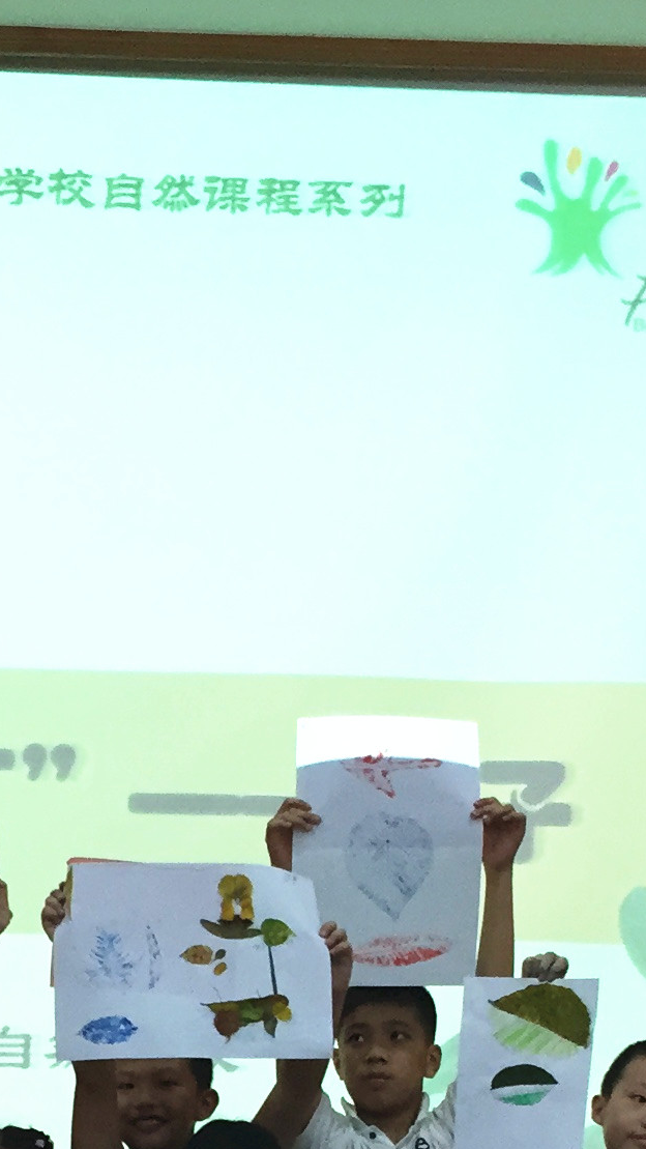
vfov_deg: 21.9
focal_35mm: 93
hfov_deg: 13.0
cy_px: 1210
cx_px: 209
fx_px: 2831
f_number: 2.2
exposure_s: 1/33
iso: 50
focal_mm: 4.15
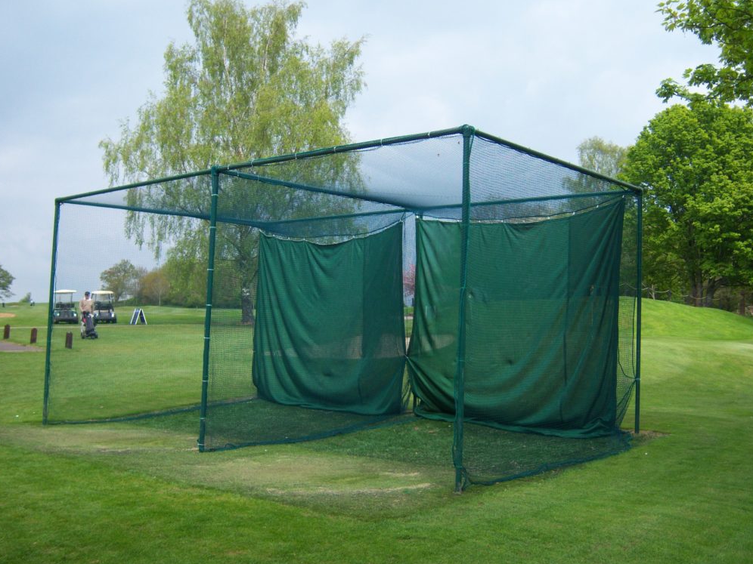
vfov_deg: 38.7
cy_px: 276
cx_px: 369
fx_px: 805
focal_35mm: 37
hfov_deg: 50.1
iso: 80
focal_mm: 7.5
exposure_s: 1/640
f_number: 2.8
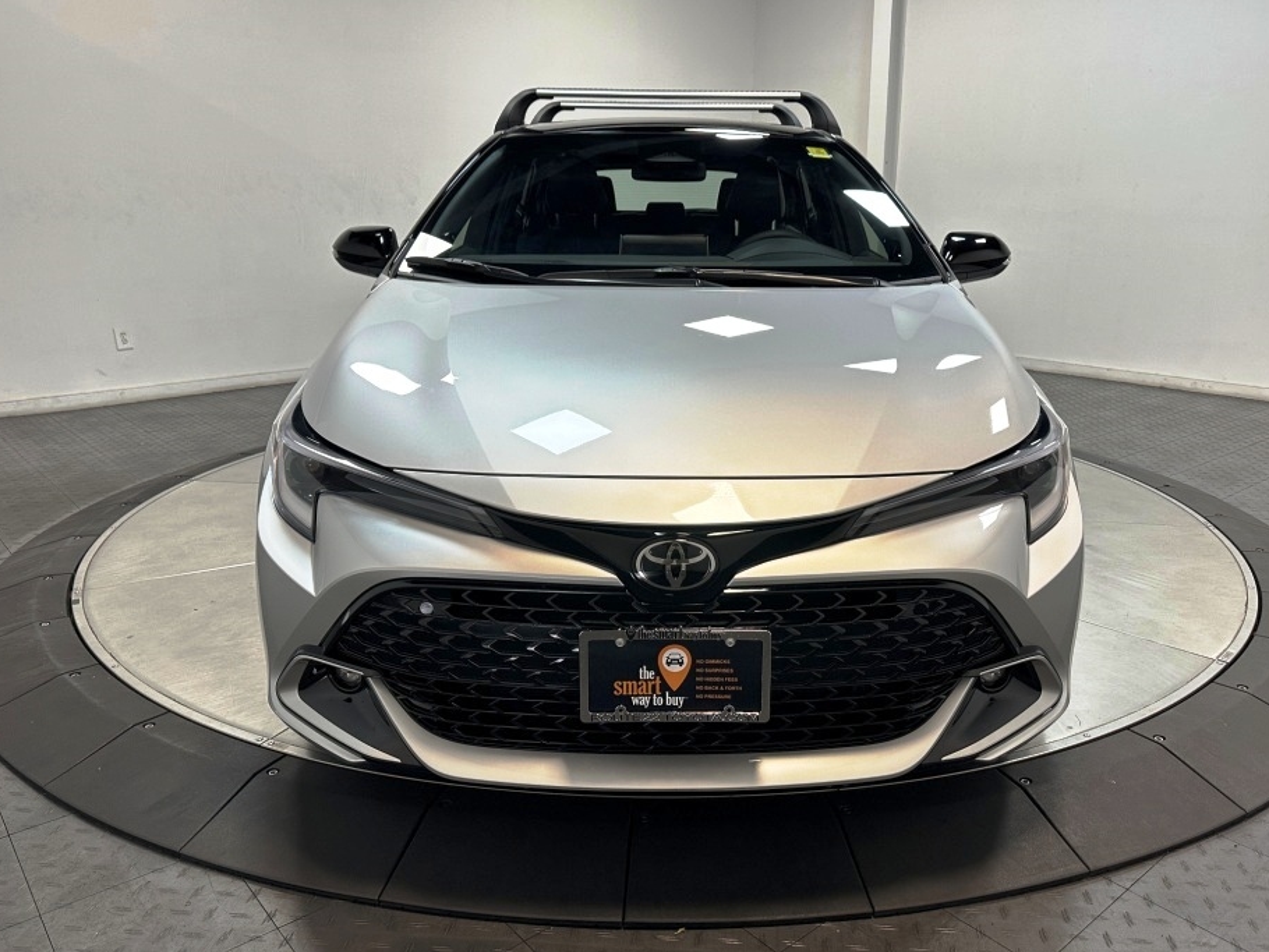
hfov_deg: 65.3
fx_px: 990
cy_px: 479
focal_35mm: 27
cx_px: 674
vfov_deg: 51.4
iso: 160
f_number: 1.78
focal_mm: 6.86
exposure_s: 1/60
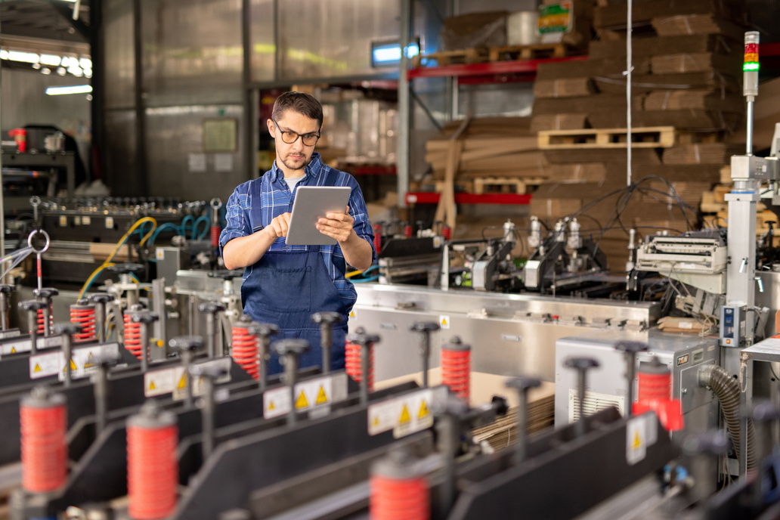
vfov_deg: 27.0
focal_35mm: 50
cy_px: 260
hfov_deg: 39.6
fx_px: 1083
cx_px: 390
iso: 800
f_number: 2.2
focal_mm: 50
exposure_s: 1/160
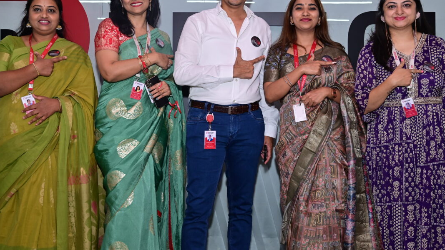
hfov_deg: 42.1
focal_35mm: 49
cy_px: 84
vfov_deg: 24.3
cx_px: 237
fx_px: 578
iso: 640
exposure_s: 1/160
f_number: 5
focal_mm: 39
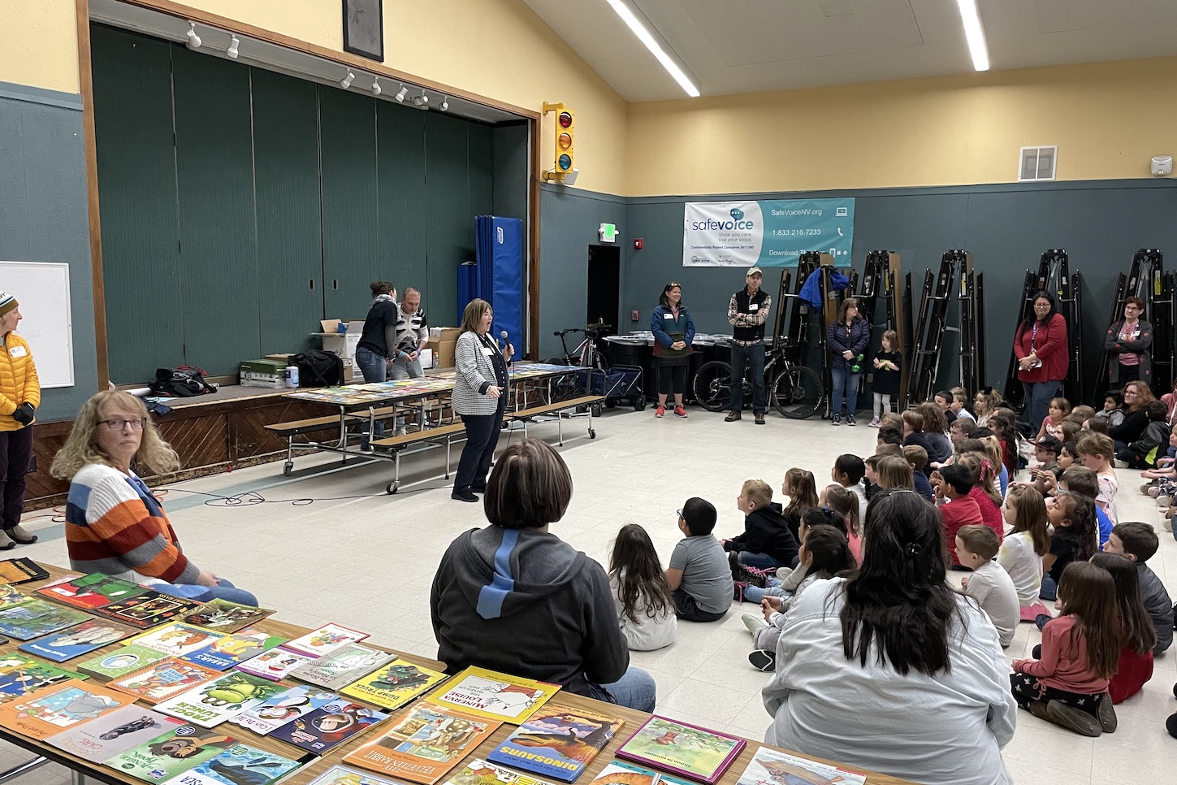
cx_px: 583
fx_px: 915
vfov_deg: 46.4
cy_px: 416
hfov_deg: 65.5
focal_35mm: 28
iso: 250
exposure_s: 1/60
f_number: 1.6
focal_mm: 4.2
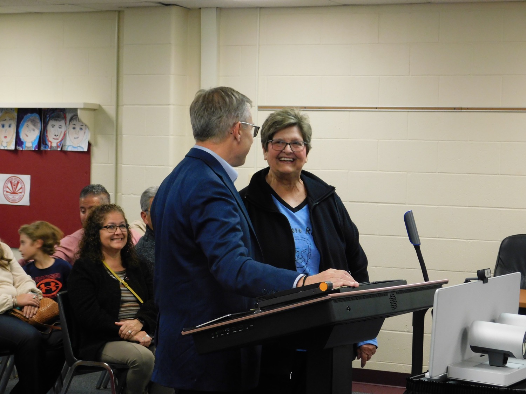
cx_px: 263
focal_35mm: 99
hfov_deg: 19.8
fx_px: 1504
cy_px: 197
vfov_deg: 14.9
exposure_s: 1/30
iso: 400
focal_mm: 17.6
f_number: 4.6
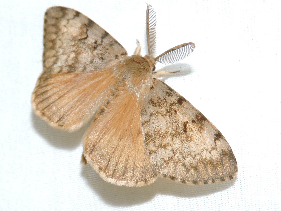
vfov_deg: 29.1
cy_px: 106
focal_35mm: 50
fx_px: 406
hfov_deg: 38.2
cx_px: 140
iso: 100
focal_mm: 8.9
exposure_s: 1/30
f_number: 3.6
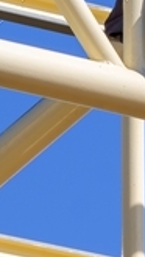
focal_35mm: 803
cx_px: 67
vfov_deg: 2.7
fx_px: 5480
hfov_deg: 1.5
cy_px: 171
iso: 200
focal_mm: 95.4
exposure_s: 1/250
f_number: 11
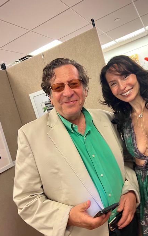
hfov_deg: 44.3
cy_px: 118
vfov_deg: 66.5
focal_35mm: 28
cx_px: 88
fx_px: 181
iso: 125
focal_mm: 5.7
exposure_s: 1/49
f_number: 1.5
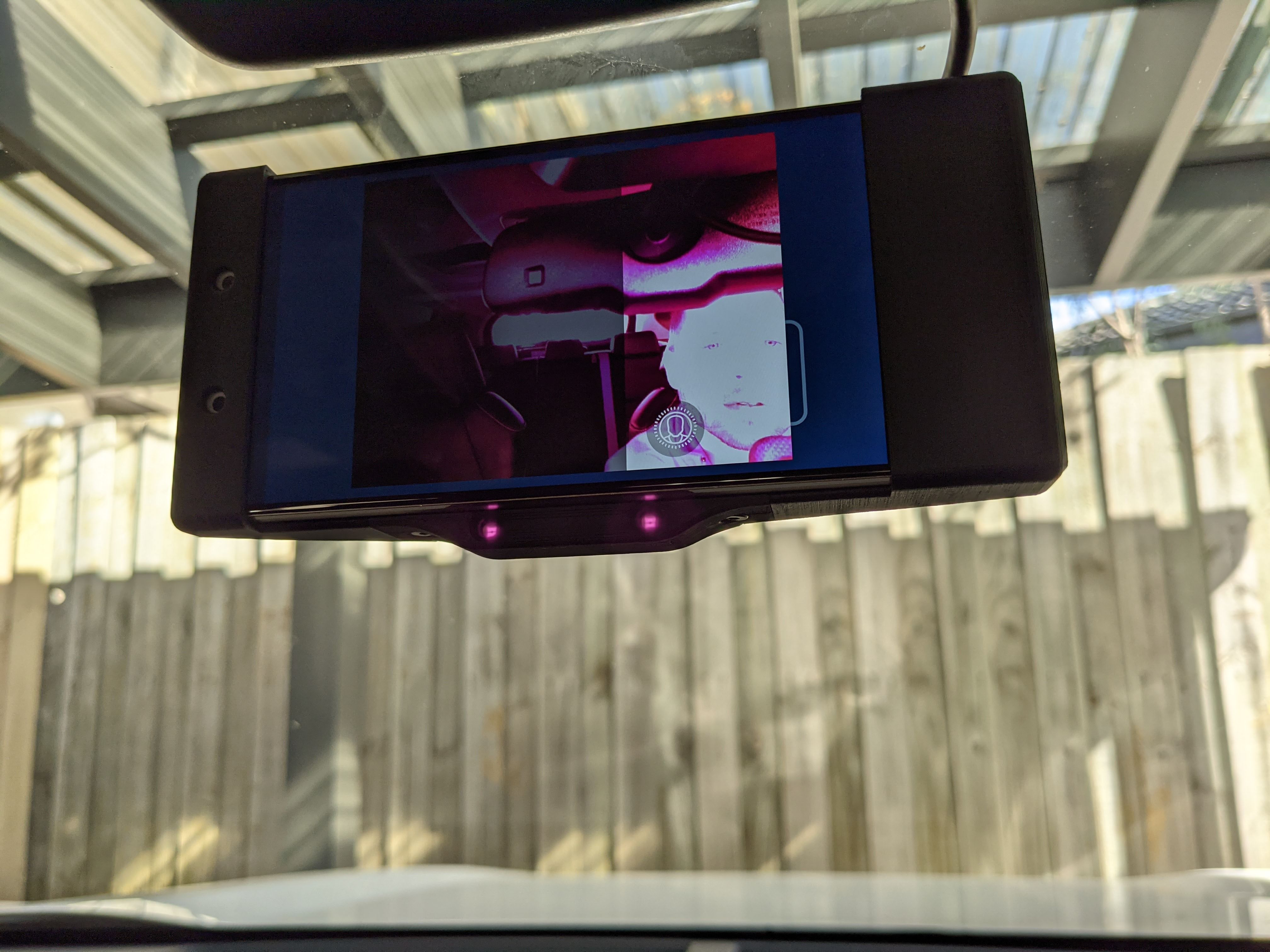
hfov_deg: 65.3
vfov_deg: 51.4
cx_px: 635
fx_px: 991
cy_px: 476
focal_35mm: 27
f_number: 1.73
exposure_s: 1/293
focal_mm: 4.38
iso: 44
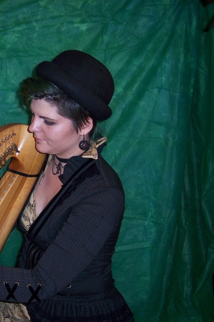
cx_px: -16
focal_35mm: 56
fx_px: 500
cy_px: 179
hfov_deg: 22.9
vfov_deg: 35.6
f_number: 2.8
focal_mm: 6.2
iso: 80
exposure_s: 1/60
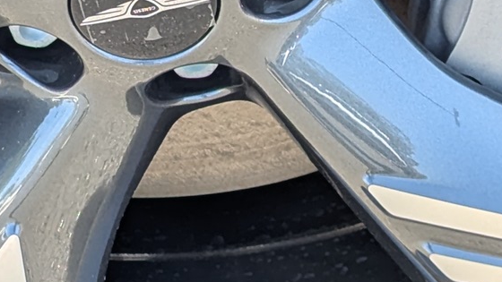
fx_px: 3181
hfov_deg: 9.0
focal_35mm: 239
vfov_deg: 5.0
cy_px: -135
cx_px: 140
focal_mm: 6.81
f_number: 1.85
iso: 41
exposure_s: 1/372
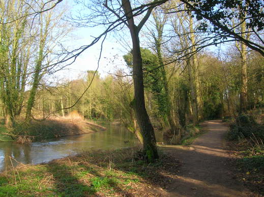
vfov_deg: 41.7
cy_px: 98
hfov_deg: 54.0
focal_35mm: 34
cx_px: 132
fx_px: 259
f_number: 4.9
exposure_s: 1/86.8
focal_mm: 5.7
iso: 50
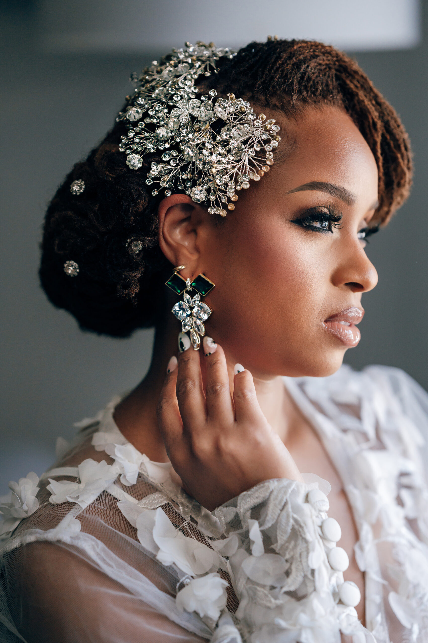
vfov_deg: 23.9
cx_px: 214
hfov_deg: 16.0
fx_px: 1518
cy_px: 322
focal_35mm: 85
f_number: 2.2
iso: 4000
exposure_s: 1/1250
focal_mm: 85
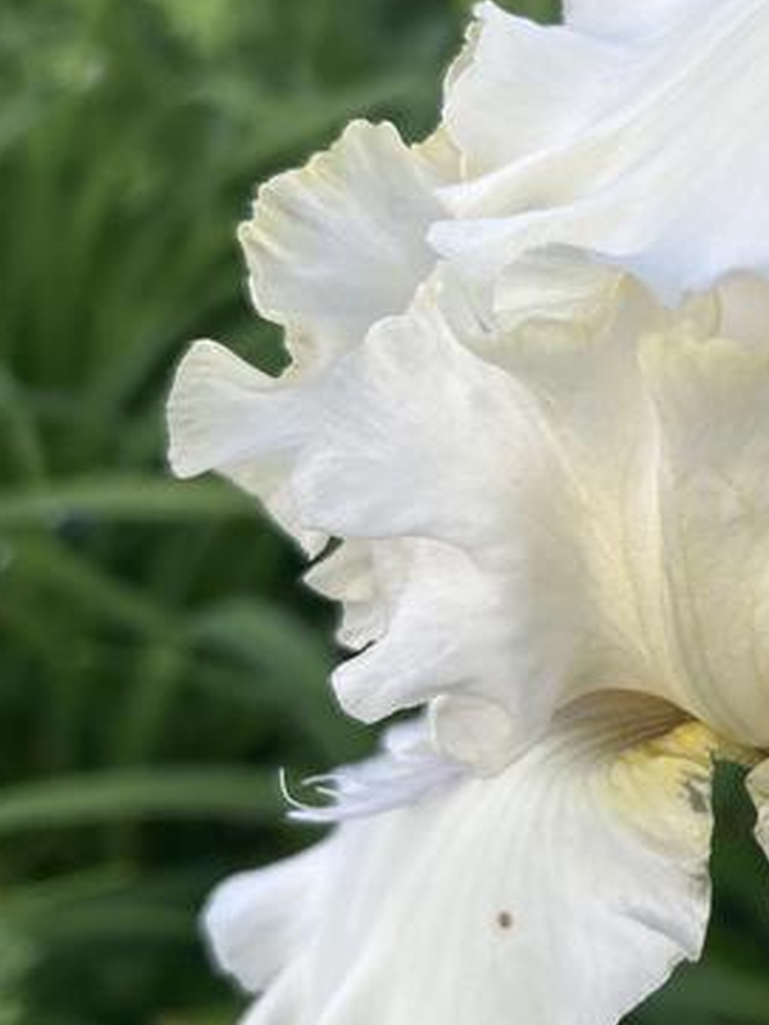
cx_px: 911
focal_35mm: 72
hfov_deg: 19.3
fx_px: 2131
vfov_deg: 26.9
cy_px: 366
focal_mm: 5.7
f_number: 1.5
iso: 50
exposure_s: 1/558
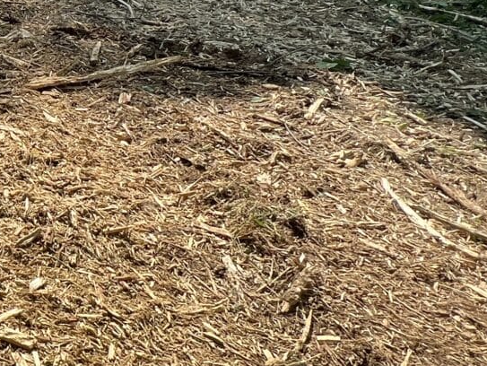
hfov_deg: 28.7
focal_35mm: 49
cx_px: -200
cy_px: 81
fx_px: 690
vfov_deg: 29.1
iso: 32
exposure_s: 1/442
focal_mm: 1.57
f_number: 1.8
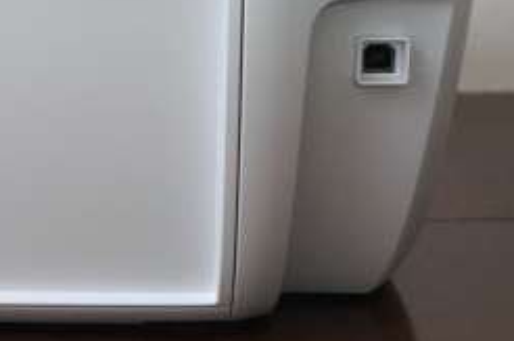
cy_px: 60
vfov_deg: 15.7
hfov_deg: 22.1
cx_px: -86
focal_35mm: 86
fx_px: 1225
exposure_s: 1/160
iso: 800
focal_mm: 22
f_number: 4
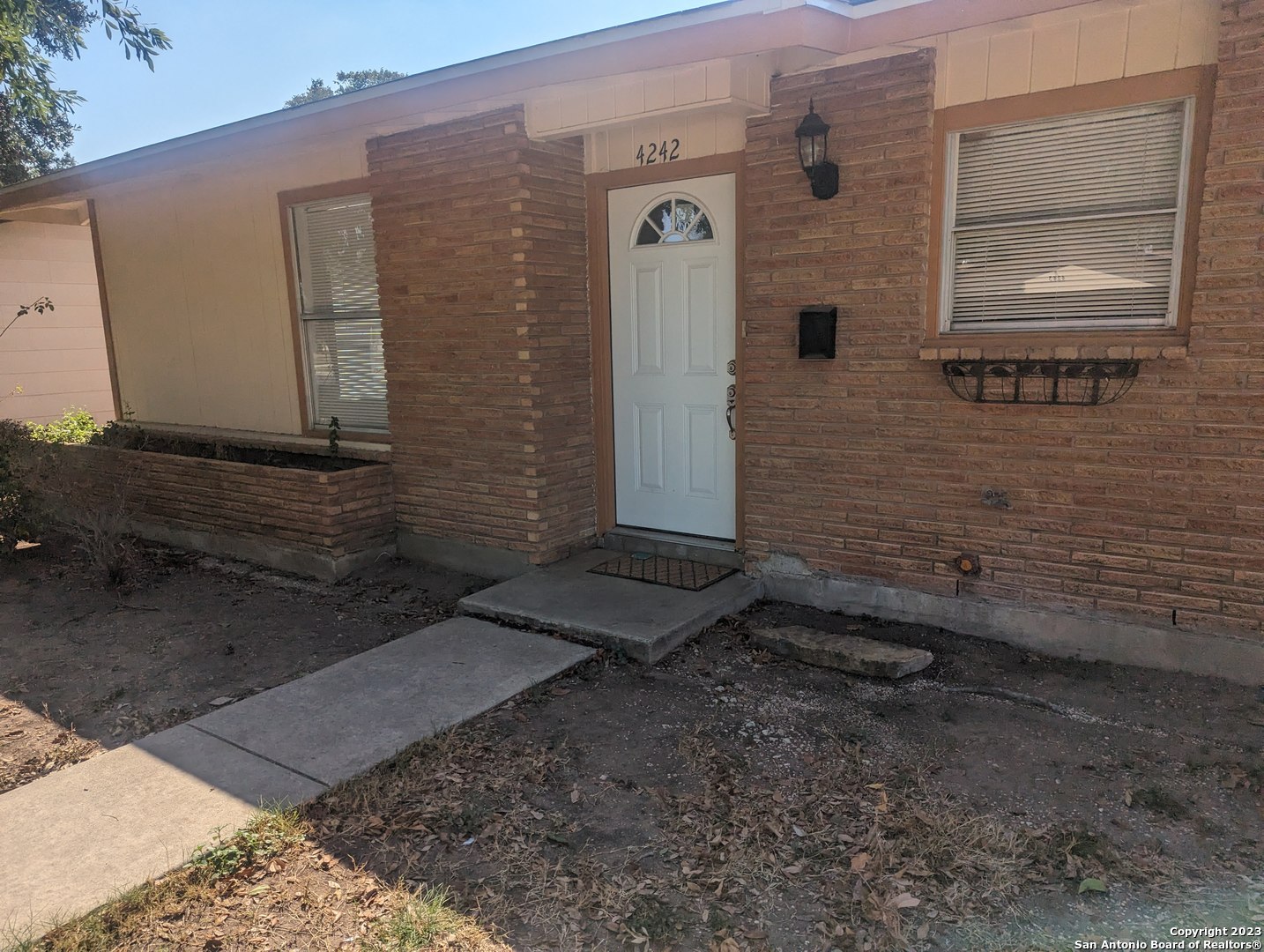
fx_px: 878
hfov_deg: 71.5
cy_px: 476
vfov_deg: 56.9
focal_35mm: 24
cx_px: 632
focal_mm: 6.81
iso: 49
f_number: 1.85
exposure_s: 1/3425
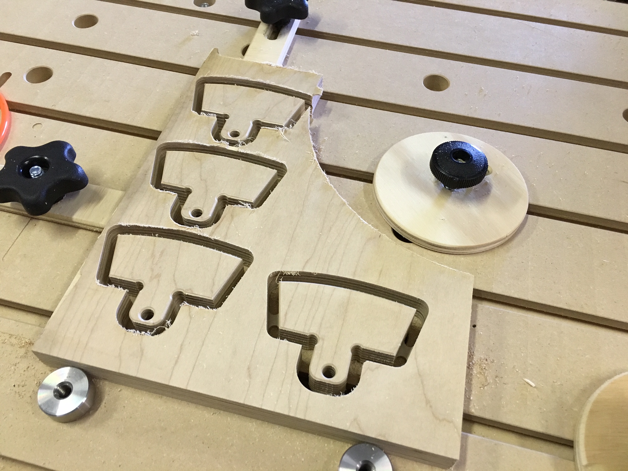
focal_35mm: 29
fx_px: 526
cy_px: 236
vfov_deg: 48.2
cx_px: 314
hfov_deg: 61.7
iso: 125
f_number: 2.2
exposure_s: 1/30
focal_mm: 4.15
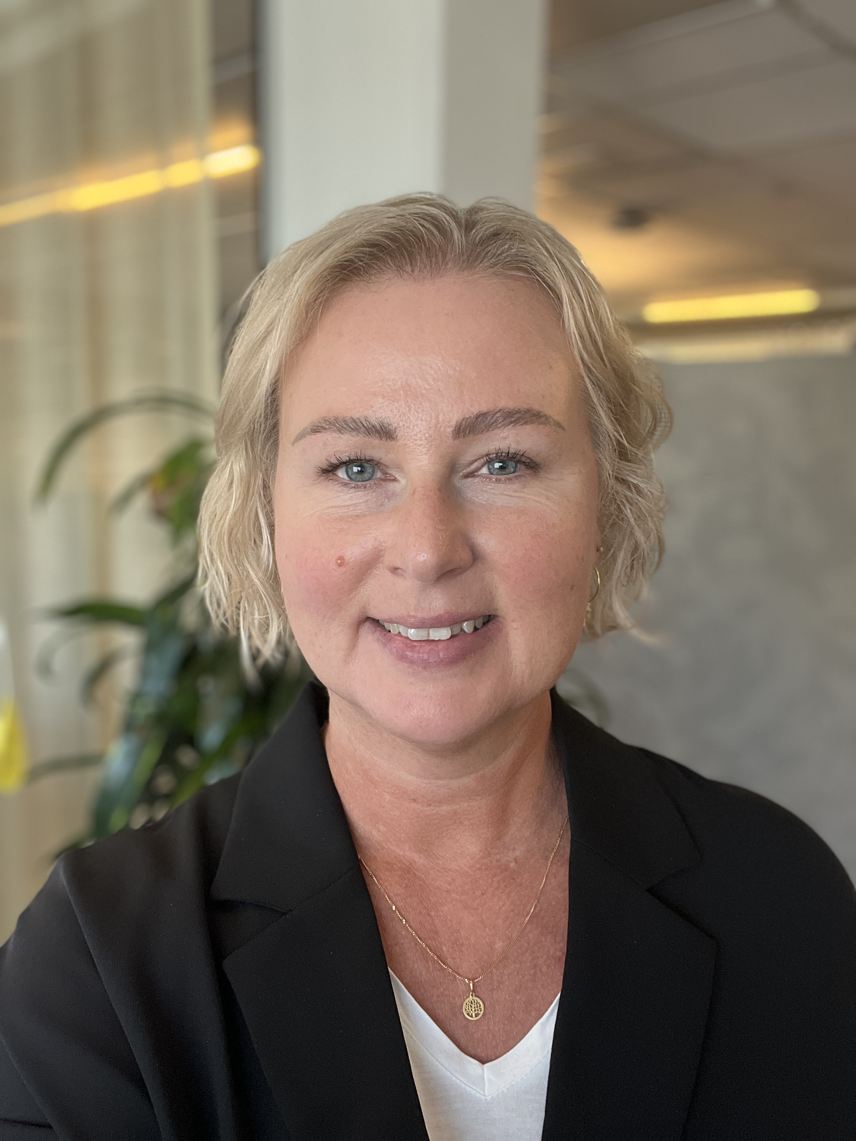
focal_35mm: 30
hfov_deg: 46.8
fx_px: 989
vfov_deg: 60.0
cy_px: 570
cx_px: 428
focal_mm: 2.71
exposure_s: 1/60
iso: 100
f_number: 2.2
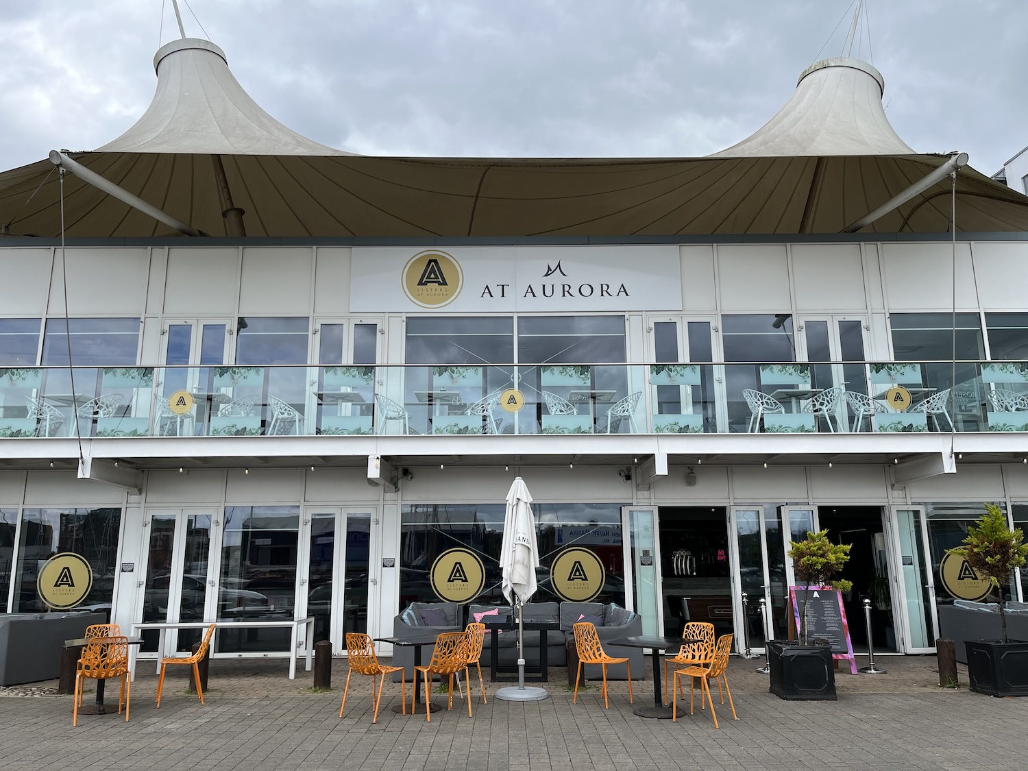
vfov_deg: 53.1
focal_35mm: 26
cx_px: 514
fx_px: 772
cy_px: 386
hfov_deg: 67.3
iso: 50
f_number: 1.6
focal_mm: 5.1
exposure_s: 1/1422
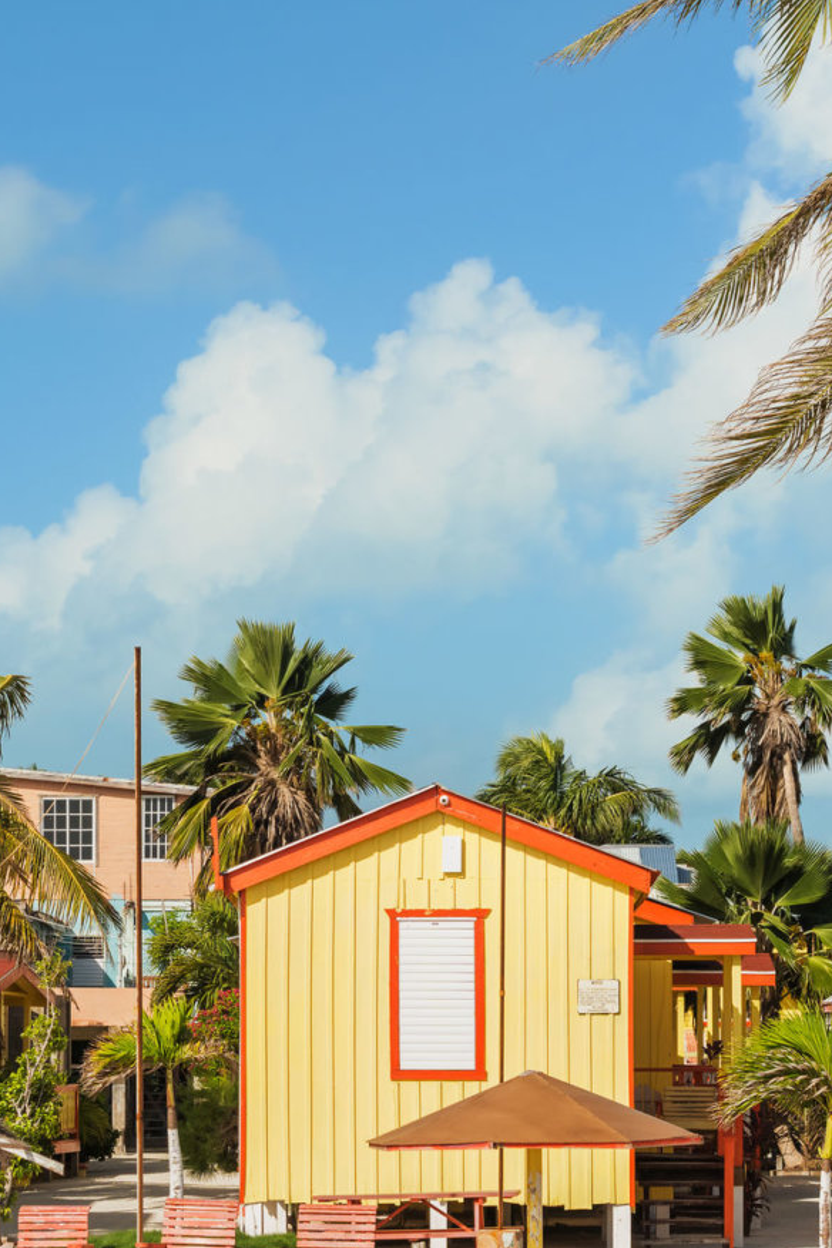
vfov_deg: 17.5
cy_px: 630
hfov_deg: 11.7
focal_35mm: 117
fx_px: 4056
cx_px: 131
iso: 125
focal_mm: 50
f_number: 8
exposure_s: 1/1250
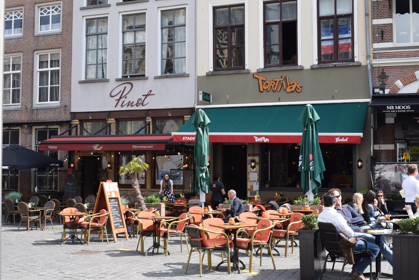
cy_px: 140
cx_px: 210
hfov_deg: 42.3
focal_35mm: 46
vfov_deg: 29.0
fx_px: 542
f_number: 8
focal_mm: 31
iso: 280
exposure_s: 1/250
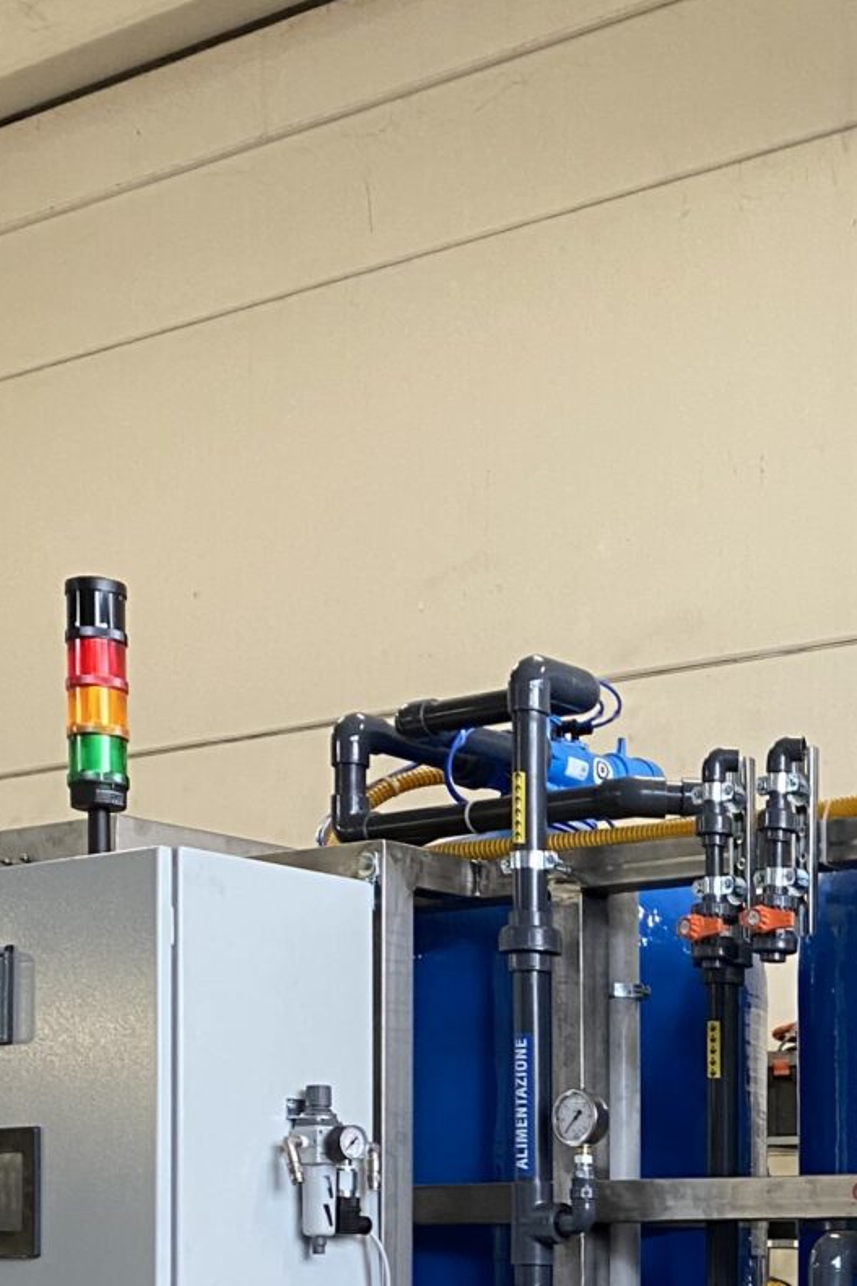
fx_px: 2500
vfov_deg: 26.9
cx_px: 1042
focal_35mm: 70
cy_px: 1341
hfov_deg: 18.4
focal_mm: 4.25
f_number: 1.8
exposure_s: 1/50
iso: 200
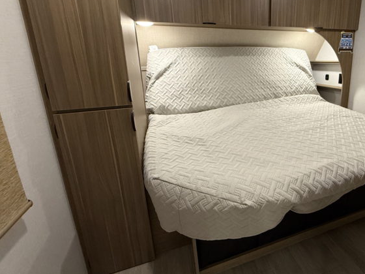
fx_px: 211
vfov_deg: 65.3
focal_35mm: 20
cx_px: 250
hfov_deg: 78.5
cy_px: 108
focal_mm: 2.22
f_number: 2.2
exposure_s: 1/66
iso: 200
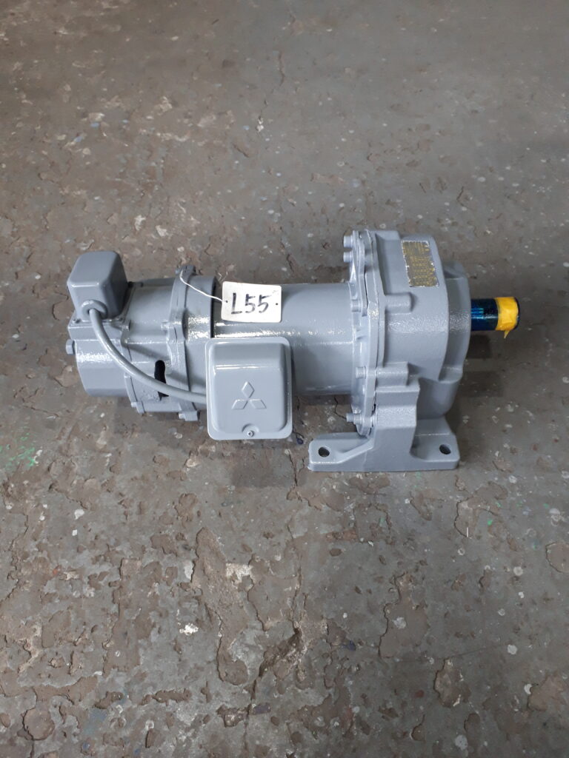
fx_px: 592
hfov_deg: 51.4
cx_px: 284
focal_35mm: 27
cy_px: 379
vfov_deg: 65.3
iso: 160
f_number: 1.9
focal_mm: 3.6
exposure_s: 1/33
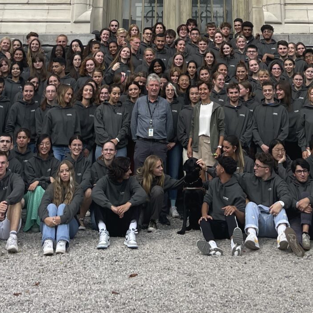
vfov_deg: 22.6
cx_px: 167
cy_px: -109
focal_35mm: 67
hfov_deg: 25.7
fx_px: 685
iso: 32
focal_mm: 5.1
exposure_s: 1/2433
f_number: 1.6
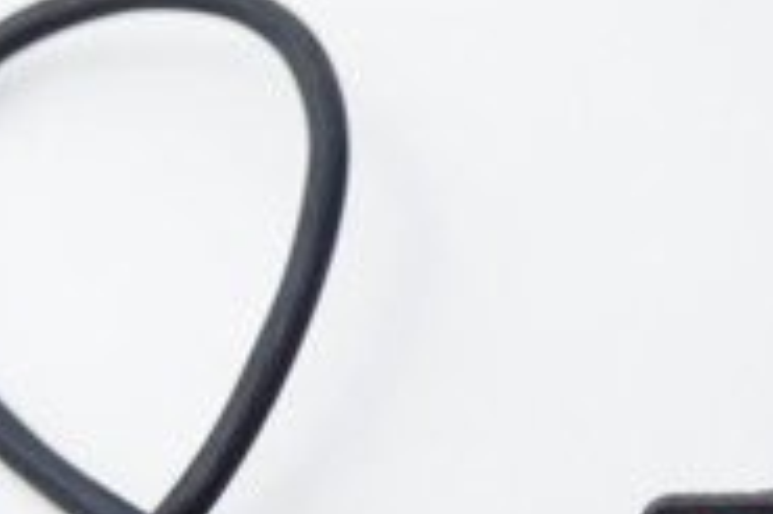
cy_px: 453
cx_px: 230
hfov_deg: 12.4
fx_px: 3561
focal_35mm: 166
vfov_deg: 8.2
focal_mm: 32
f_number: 4.5
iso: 900
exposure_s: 1/60
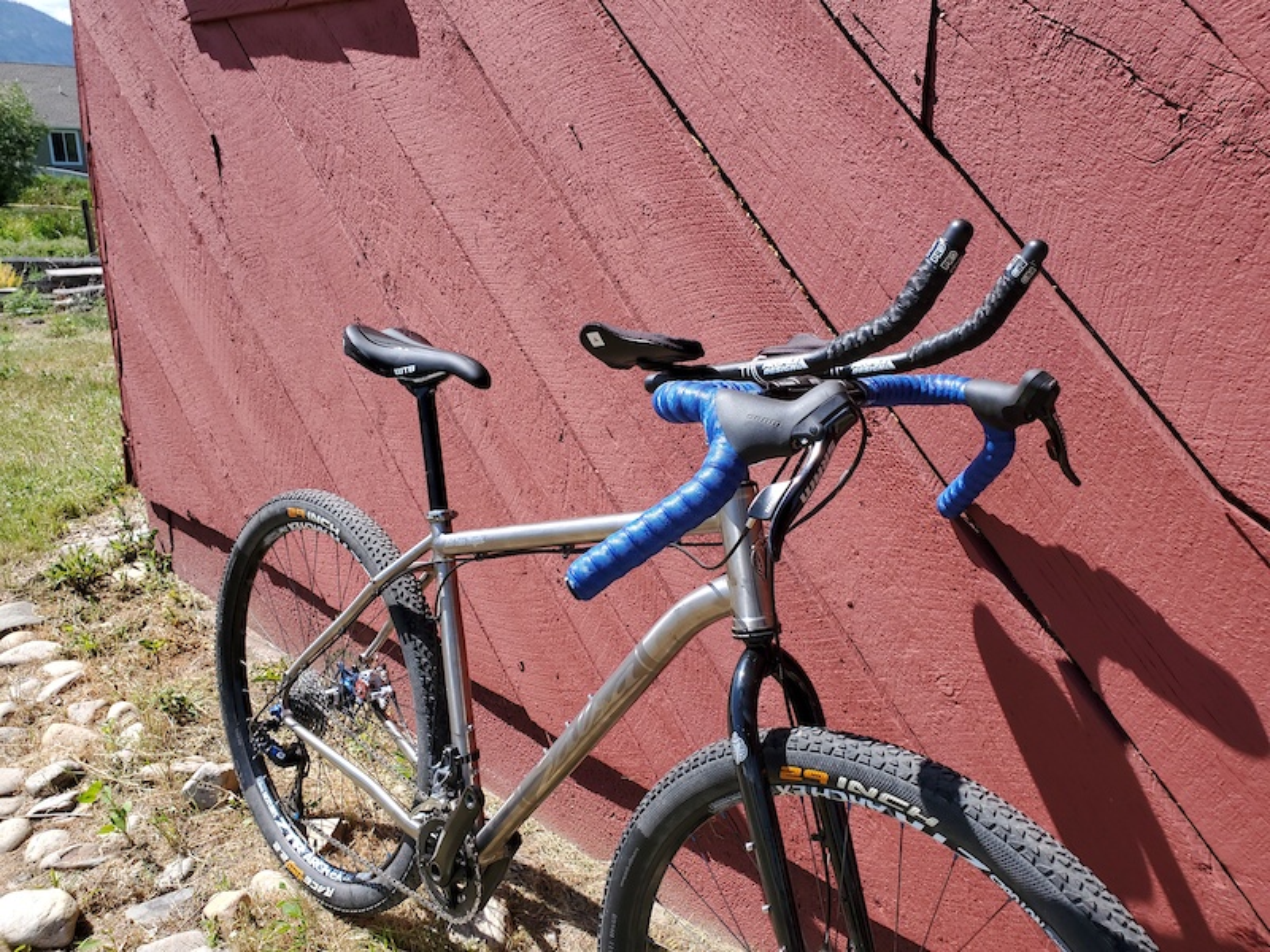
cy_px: 476
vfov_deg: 53.1
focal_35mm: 26
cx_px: 635
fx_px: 954
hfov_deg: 67.3
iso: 50
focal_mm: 4.3
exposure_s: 1/820
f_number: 2.4
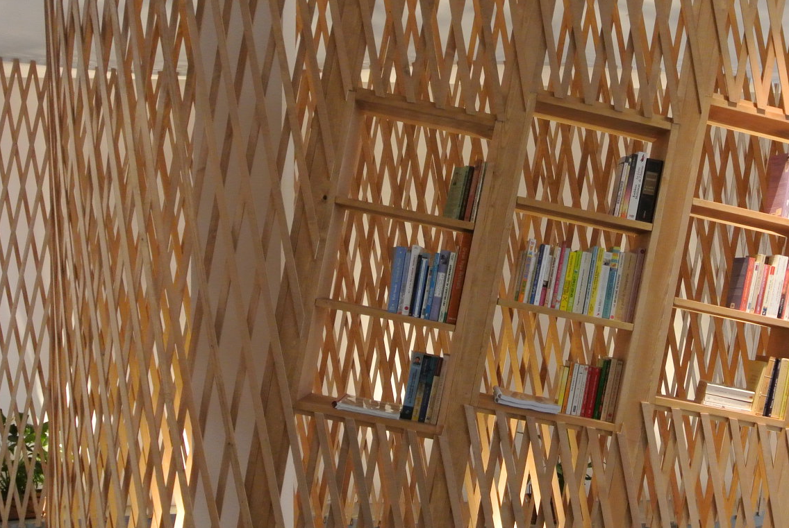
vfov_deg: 29.3
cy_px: 303
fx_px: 1010
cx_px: 547
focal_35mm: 46
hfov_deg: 41.9
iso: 800
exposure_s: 1/25
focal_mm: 10
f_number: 3.5
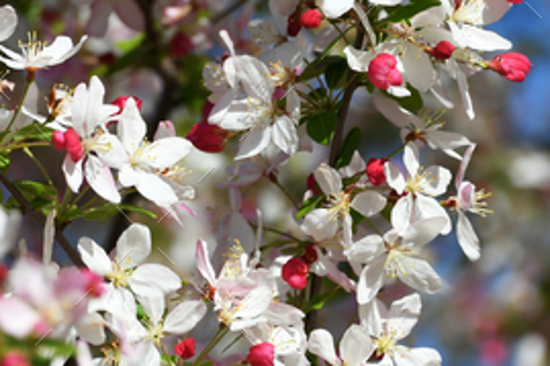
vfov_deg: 3.8
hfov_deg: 5.7
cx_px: 135
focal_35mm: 362
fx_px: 5527
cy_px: 24
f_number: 5.6
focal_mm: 110
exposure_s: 1/1250
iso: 200
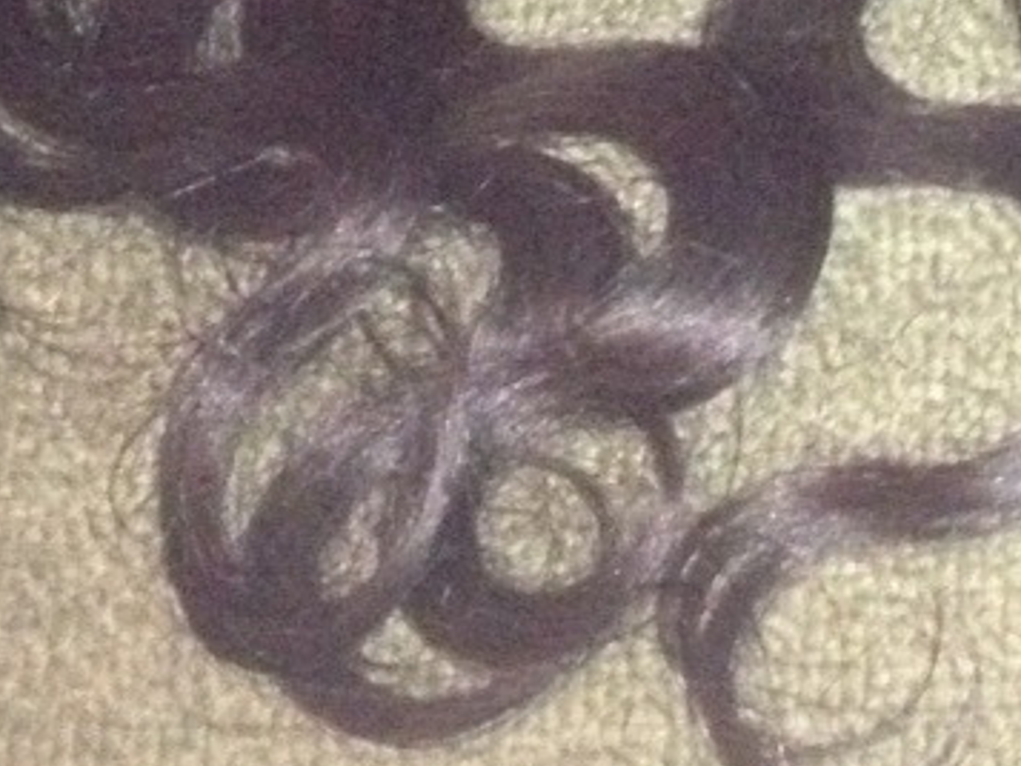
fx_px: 4632
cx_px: 1662
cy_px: -860
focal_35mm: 157
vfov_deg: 8.8
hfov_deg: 11.9
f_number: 2.4
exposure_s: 1/16
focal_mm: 4.28
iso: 500
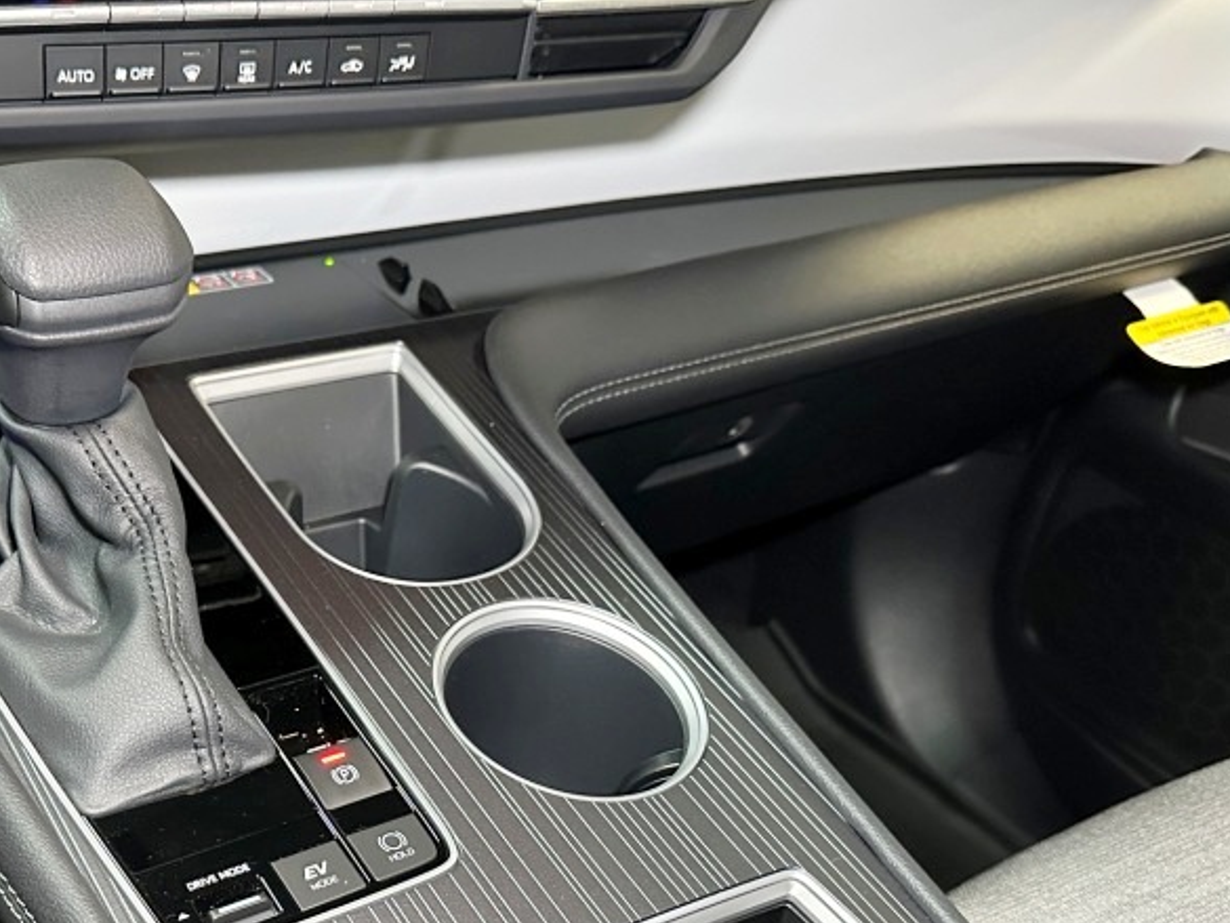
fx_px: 1493
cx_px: 368
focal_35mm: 42
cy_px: 772
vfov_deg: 33.1
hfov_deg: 43.9
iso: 800
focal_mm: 6.86
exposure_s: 1/40
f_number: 1.78
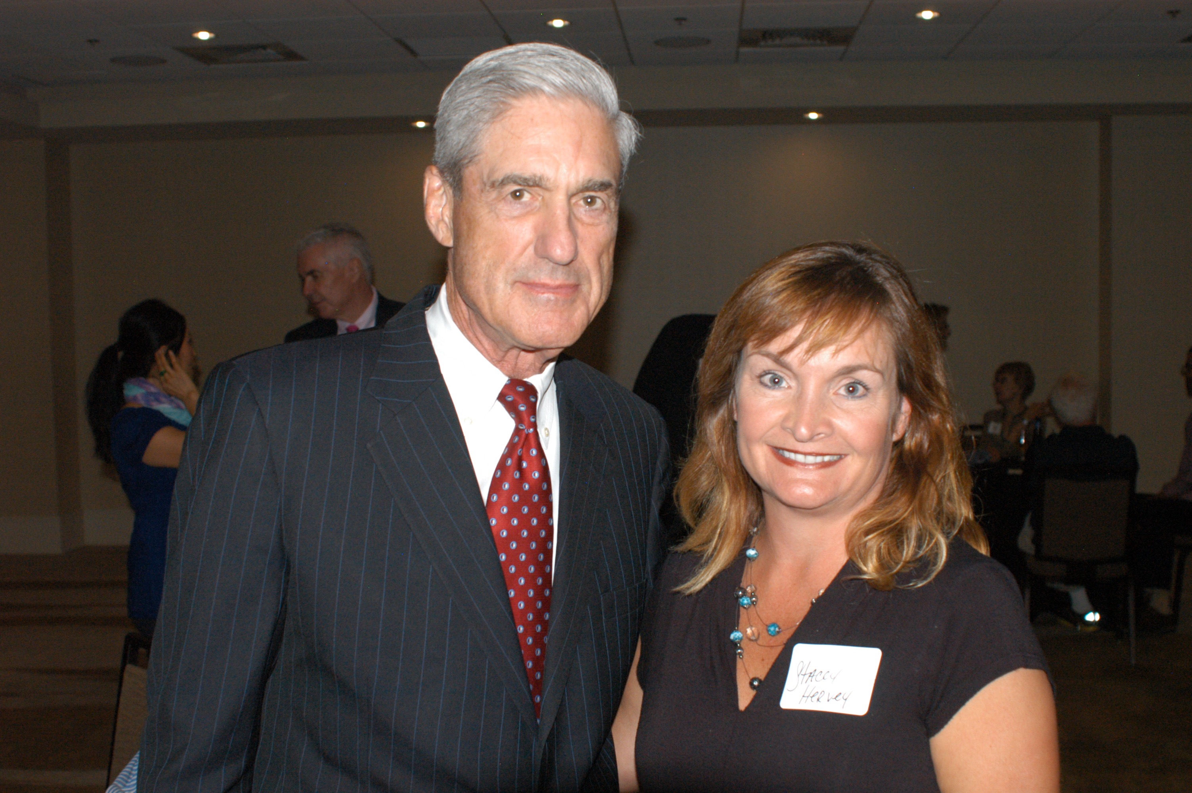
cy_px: 396
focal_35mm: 42
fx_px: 1389
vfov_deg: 31.8
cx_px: 596
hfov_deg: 46.4
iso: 800
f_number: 5
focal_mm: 28
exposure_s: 1/60
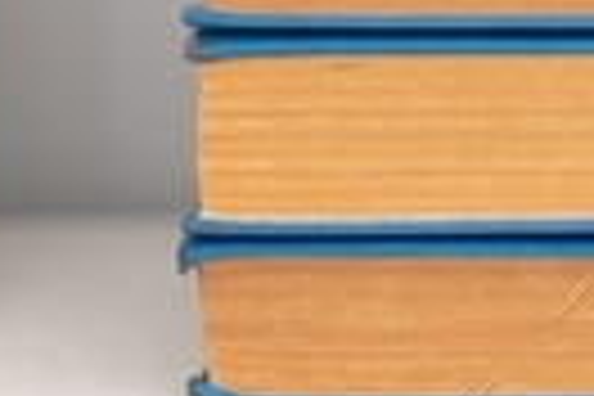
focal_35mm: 223
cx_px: 774
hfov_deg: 9.1
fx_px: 3679
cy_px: -387
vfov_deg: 6.0
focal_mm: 50
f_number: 1.8
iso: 320
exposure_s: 1/200
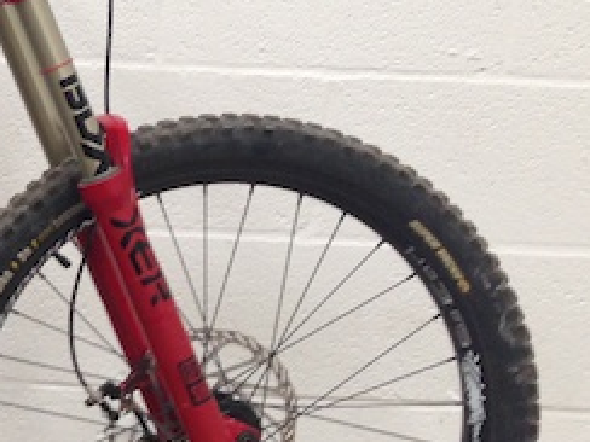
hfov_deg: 16.3
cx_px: -348
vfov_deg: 13.7
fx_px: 1841
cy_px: 217
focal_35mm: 108
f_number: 2.4
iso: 64
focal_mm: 4.12
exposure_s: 1/24
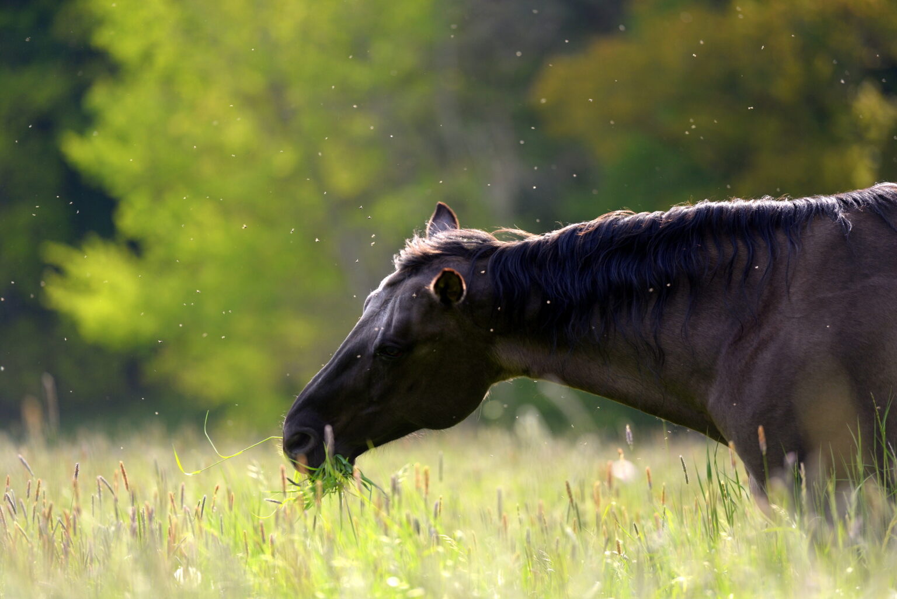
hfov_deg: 10.3
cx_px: 448
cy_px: 300
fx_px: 4984
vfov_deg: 6.9
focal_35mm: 200
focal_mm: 200
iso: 200
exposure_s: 1/1250
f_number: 2.8
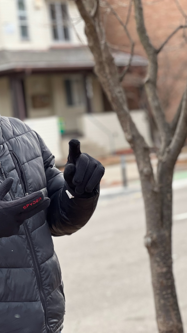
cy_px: 166
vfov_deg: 19.1
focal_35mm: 112
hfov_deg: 10.8
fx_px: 987
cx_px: 61
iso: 50
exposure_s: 1/121
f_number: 2.8
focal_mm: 9
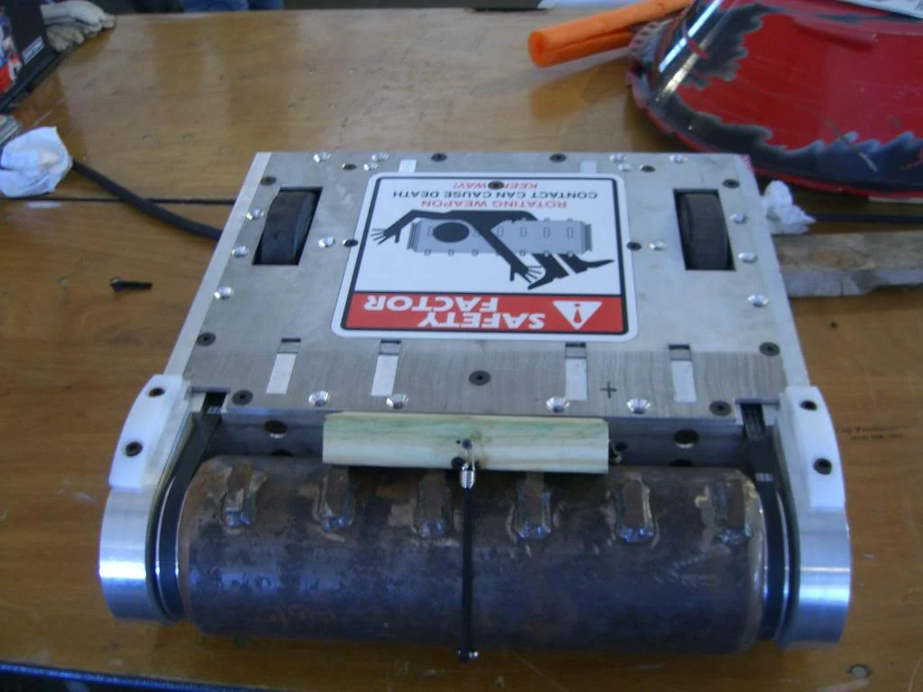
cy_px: 346
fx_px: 1013
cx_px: 462
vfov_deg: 37.7
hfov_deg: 49.0
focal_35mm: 38
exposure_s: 1/10
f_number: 2.8
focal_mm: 7.9
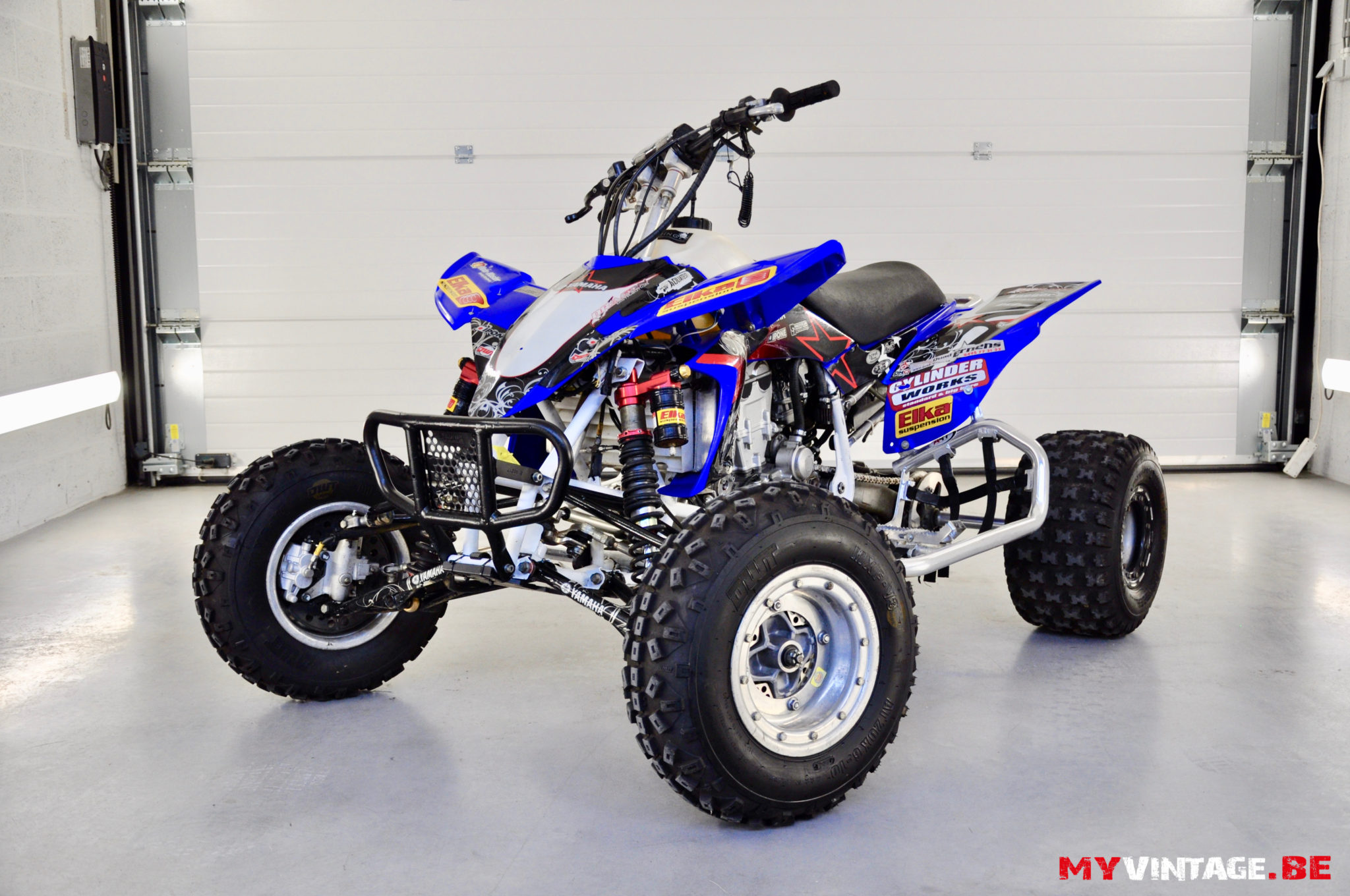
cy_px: 448
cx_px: 675
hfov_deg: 51.3
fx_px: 1404
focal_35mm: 38
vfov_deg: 35.4
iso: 400
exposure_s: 1/80
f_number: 4.5
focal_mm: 25
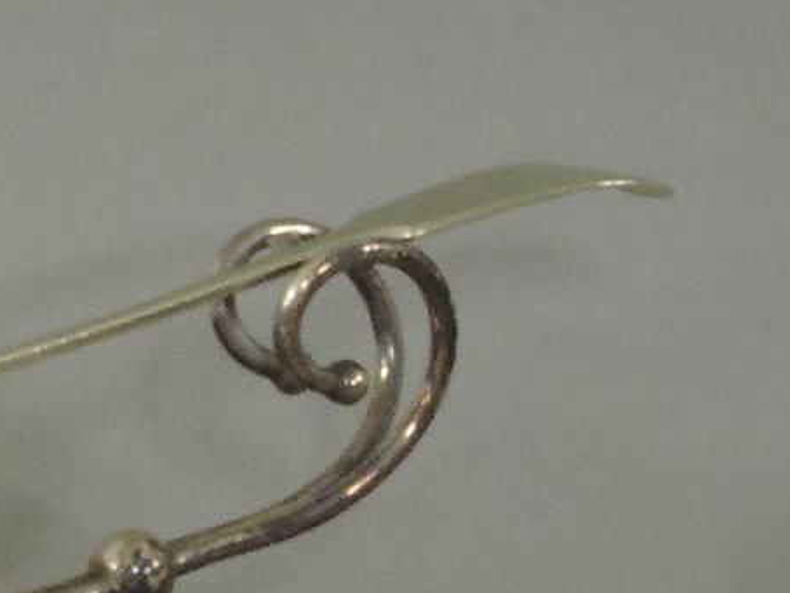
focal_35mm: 660
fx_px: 15070
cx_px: -352
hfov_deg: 3.0
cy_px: 353
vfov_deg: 2.3
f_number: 4.6
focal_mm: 40.1
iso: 800
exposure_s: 1/13
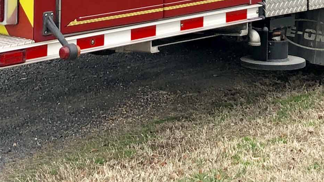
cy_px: -223
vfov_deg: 8.5
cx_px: 231
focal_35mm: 132
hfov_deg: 16.2
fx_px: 1134
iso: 25
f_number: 1.8
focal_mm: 4
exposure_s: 1/120
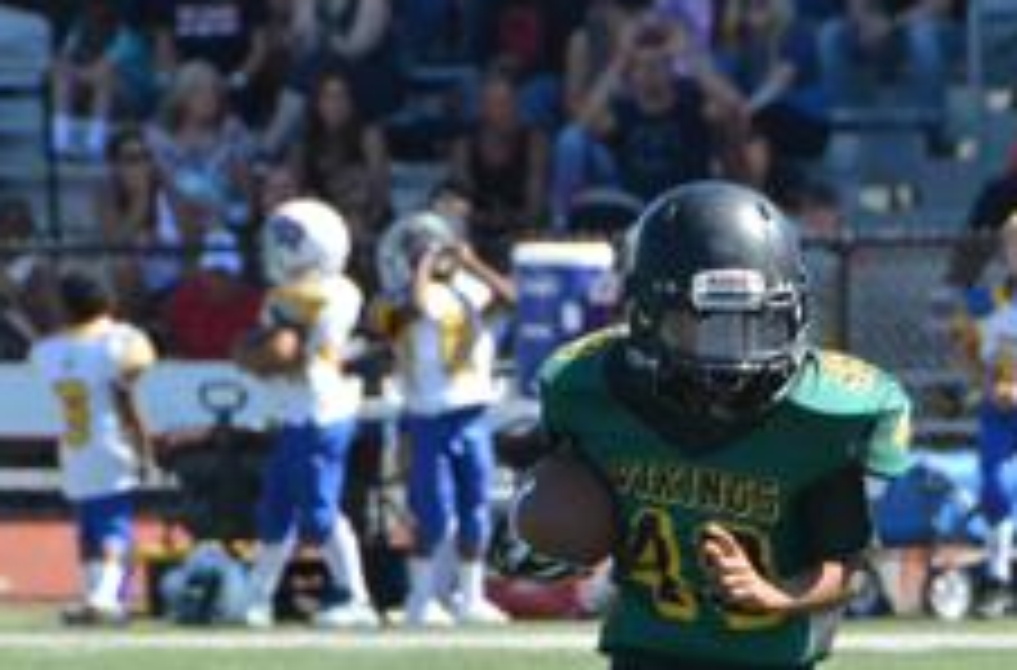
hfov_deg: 2.8
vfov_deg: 1.9
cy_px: 746
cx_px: 981
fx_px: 20579
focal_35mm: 731
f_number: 10
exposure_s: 1/2500
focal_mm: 200
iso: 3200
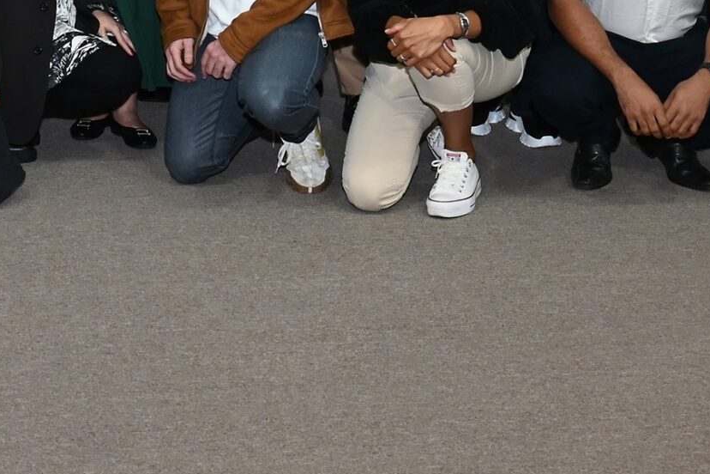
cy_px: -134
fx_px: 2057
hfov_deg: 19.3
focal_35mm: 104
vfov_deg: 12.7
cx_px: 118
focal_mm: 22.5
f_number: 5.6
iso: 1250
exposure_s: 1/40
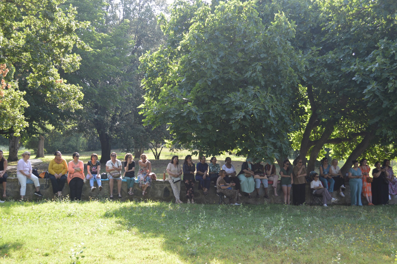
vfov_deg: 26.4
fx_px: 562
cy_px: 132
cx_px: 198
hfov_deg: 38.9
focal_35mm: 51
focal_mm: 34
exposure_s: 1/125
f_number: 5.6
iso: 200
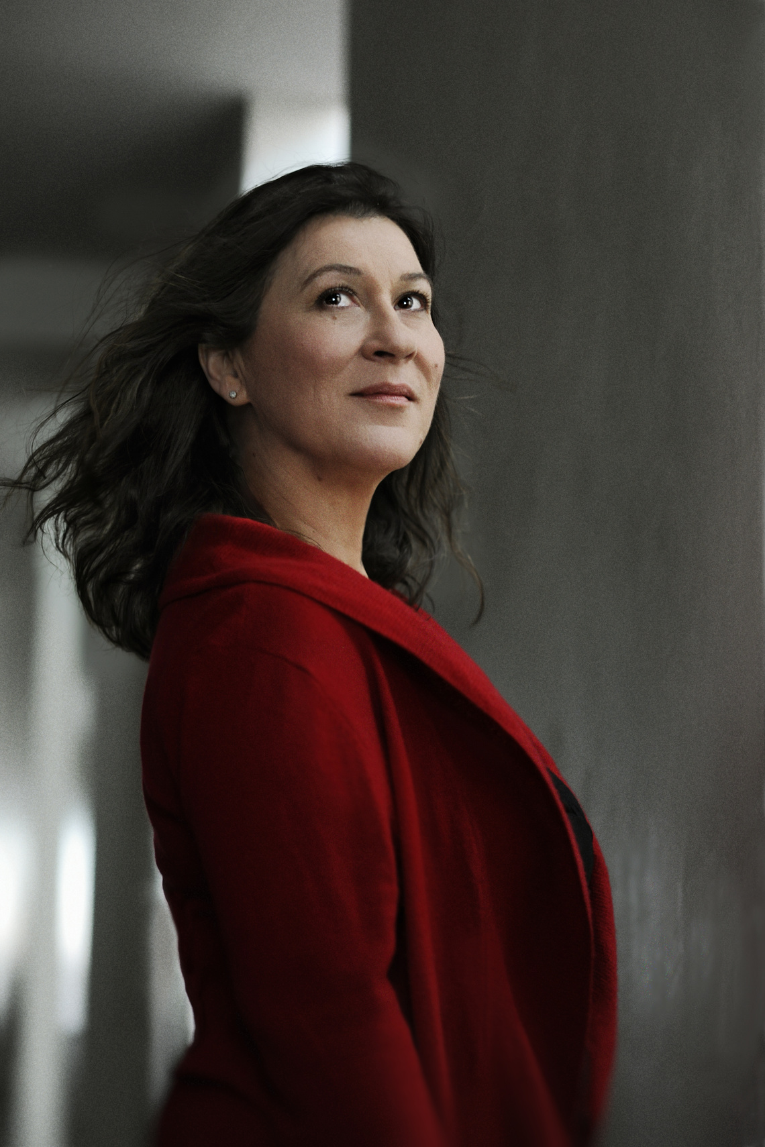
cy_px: 574
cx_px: 382
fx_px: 3347
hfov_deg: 13.0
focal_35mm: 105
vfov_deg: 19.5
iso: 640
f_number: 2.8
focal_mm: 105
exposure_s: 1/30
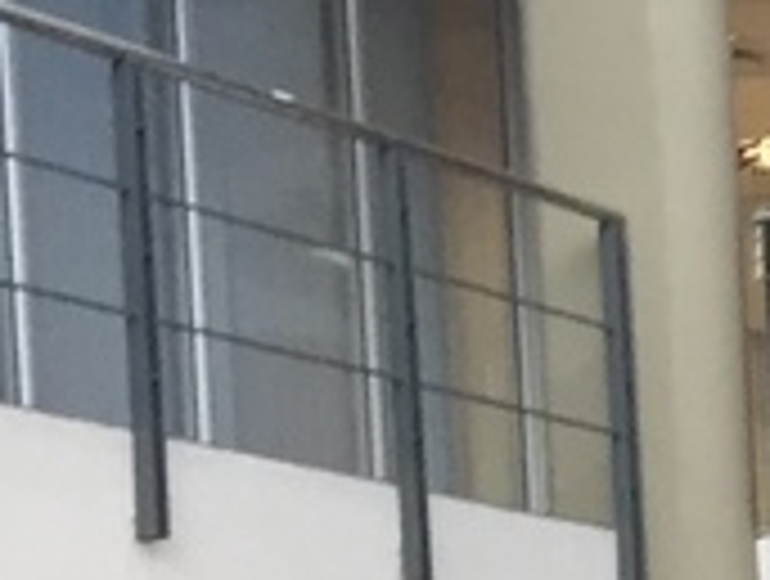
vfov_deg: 7.0
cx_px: 1680
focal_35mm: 203
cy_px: 1335
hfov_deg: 9.0
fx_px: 4525
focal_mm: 4.15
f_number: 2.2
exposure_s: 1/33
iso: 64
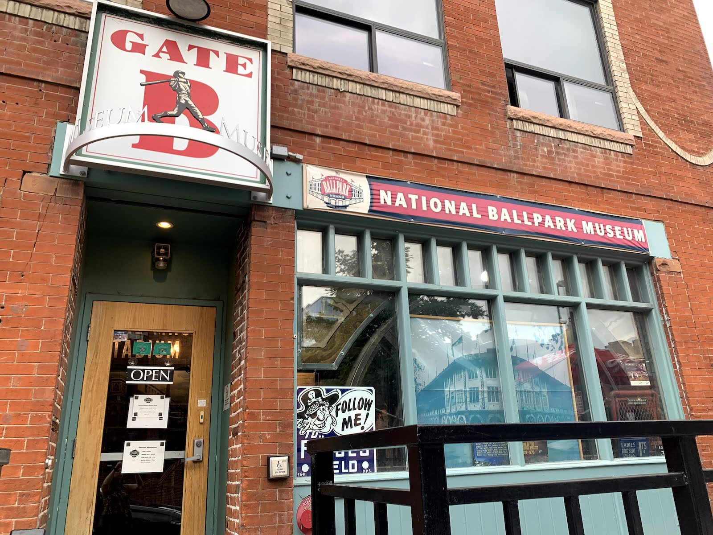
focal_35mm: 26
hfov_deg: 67.3
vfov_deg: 53.1
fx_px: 536
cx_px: 356
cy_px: 268
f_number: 1.8
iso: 25
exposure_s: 1/143
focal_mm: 4.25
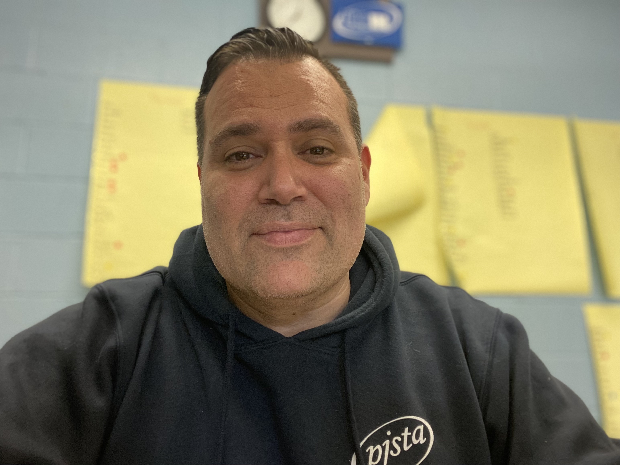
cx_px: 310
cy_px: 232
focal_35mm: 30
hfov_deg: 60.0
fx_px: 537
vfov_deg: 46.8
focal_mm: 2.71
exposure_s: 1/34
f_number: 2.2
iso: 400
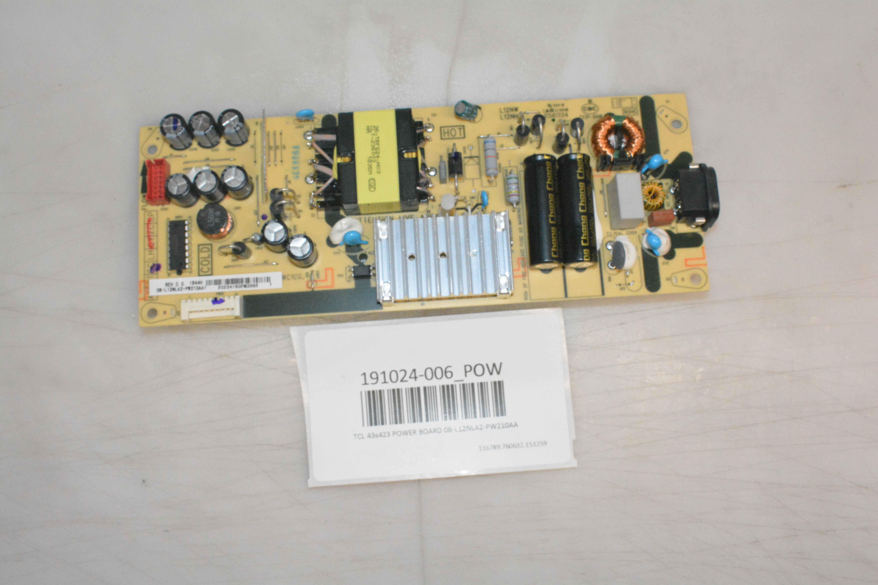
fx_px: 951
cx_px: 439
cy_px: 292
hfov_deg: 49.6
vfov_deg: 34.2
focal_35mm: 39
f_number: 18
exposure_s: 1/200
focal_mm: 26
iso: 6400
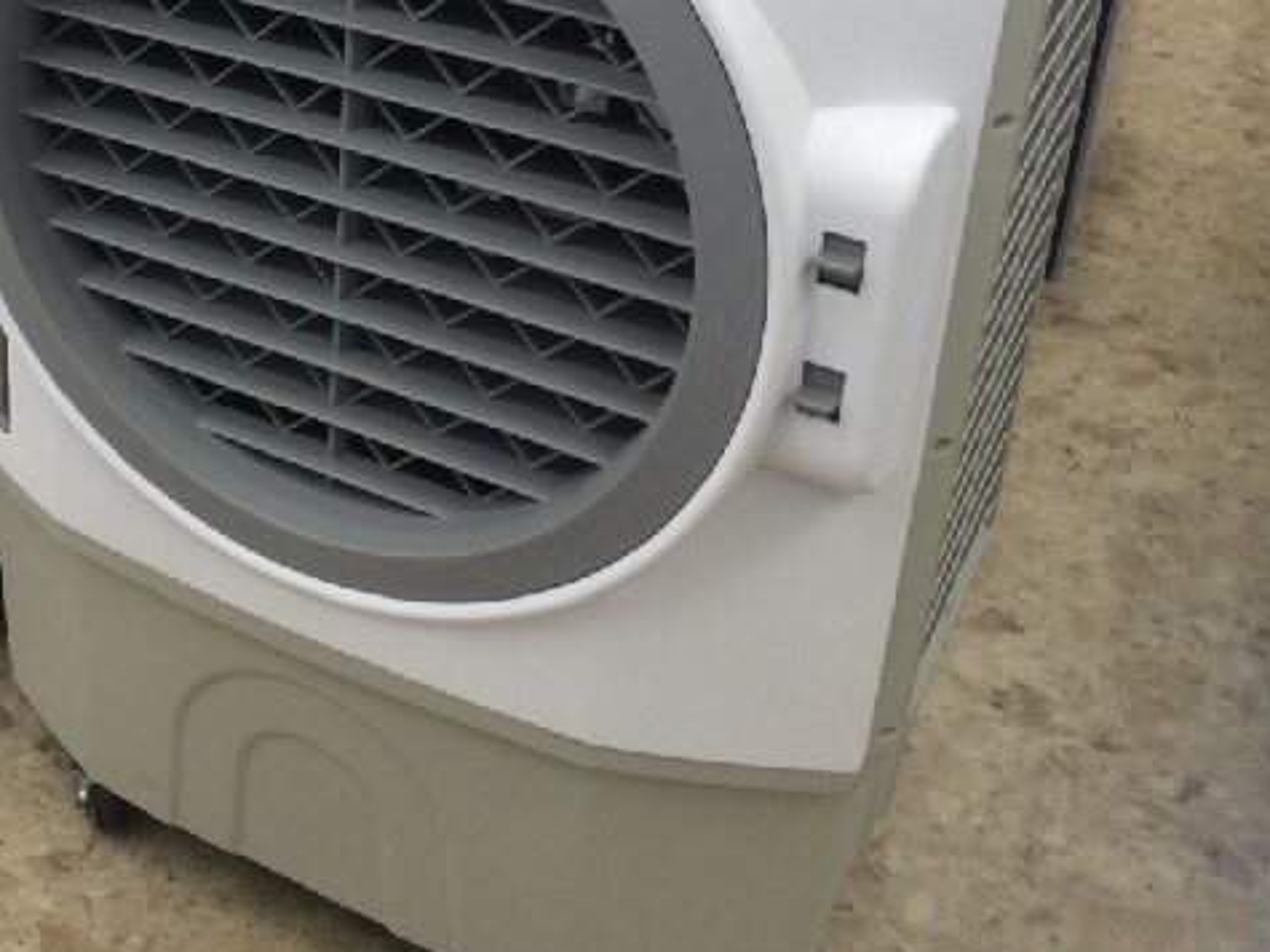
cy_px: 90
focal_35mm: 55
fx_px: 2017
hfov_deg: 33.4
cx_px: 174
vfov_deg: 25.7
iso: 32
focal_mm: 4.15
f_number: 2.2
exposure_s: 1/40
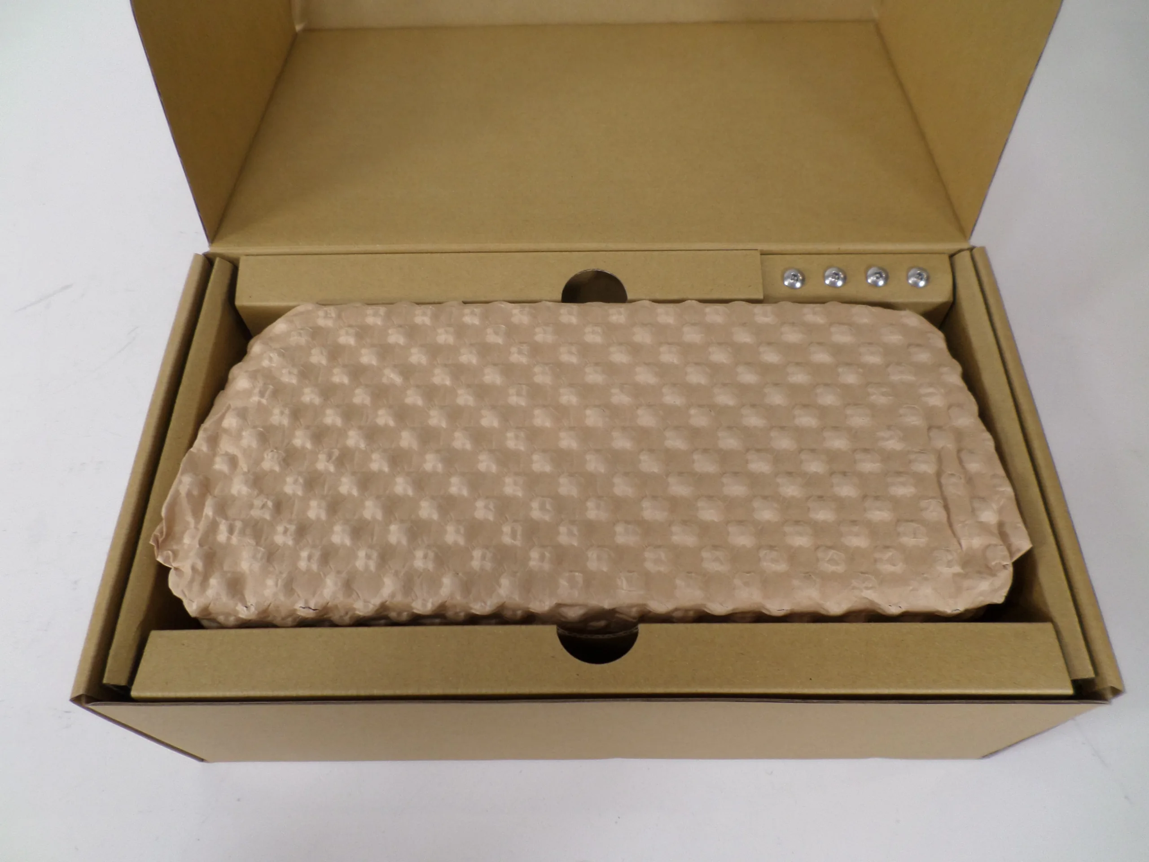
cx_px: 574
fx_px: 830
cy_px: 431
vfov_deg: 54.9
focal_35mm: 25
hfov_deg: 69.4
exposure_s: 1/60
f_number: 2.5
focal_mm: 4.5
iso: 80
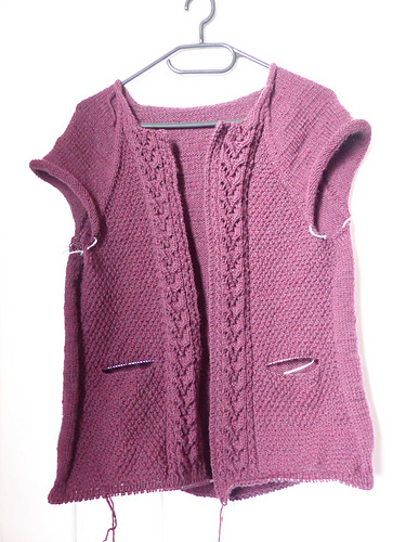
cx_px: 203
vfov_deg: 69.4
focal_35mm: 25
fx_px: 391
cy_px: 271
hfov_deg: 54.9
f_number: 2.8
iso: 400
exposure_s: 1/4
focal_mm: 4.5
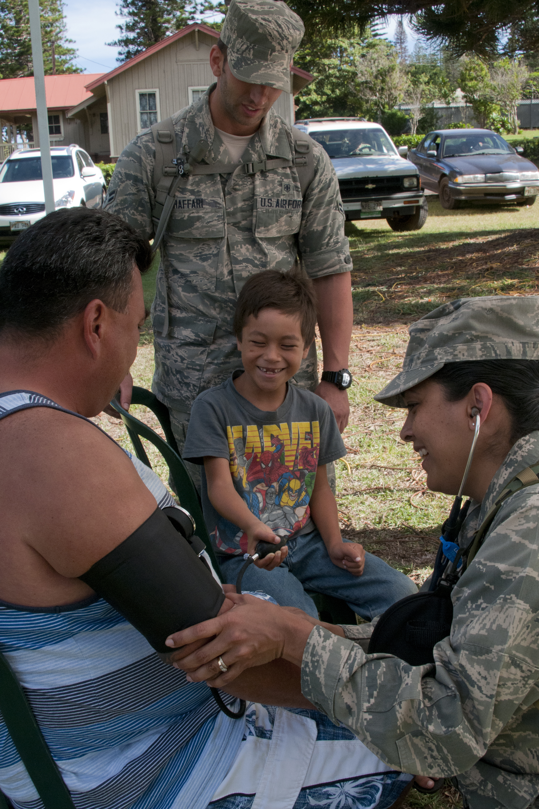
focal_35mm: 42
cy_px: 404
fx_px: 943
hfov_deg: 31.9
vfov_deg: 46.4
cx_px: 270
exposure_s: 1/200
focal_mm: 28
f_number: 14
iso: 800
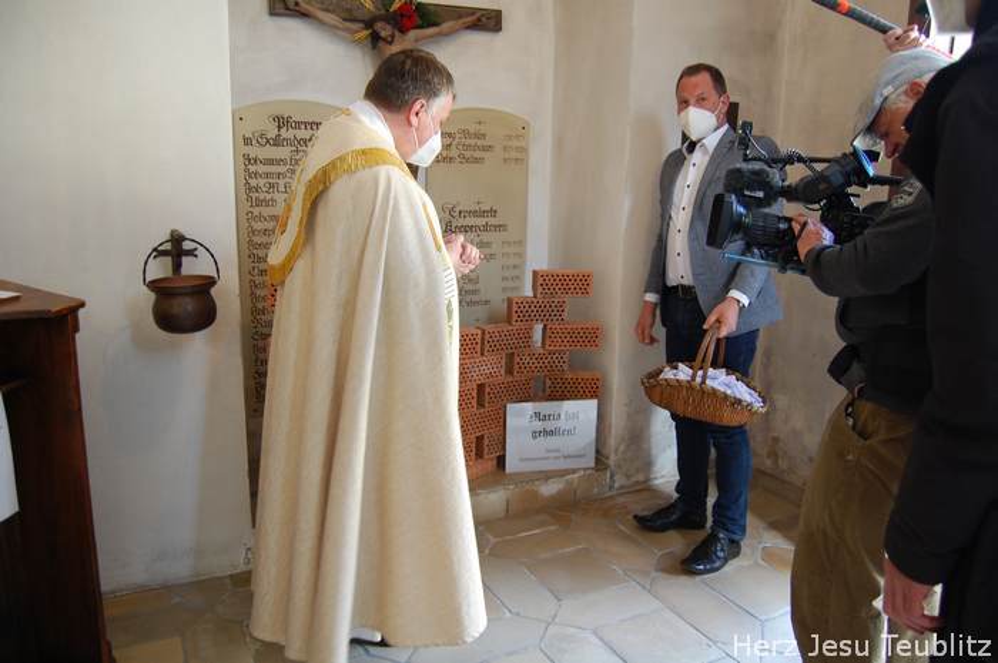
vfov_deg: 47.8
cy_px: 332
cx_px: 499
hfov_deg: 67.4
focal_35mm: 27
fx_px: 748
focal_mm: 18
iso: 450
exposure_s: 1/30
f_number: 3.5
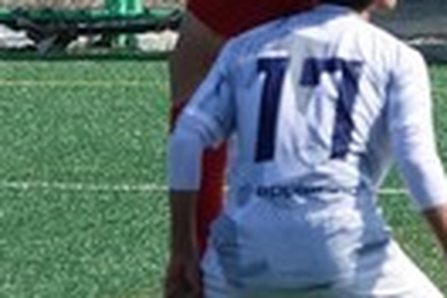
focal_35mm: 1550
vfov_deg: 0.9
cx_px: 240
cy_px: 3
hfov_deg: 1.3
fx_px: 19244
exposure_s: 1/800
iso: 100
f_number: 4
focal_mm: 124.94
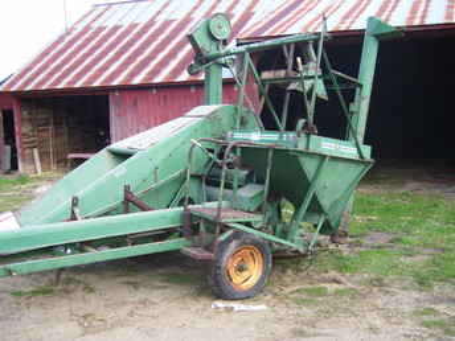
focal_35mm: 37
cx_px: 228
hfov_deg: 50.1
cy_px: 170
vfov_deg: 38.7
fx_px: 486
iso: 80
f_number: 2.7
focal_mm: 6
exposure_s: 1/90
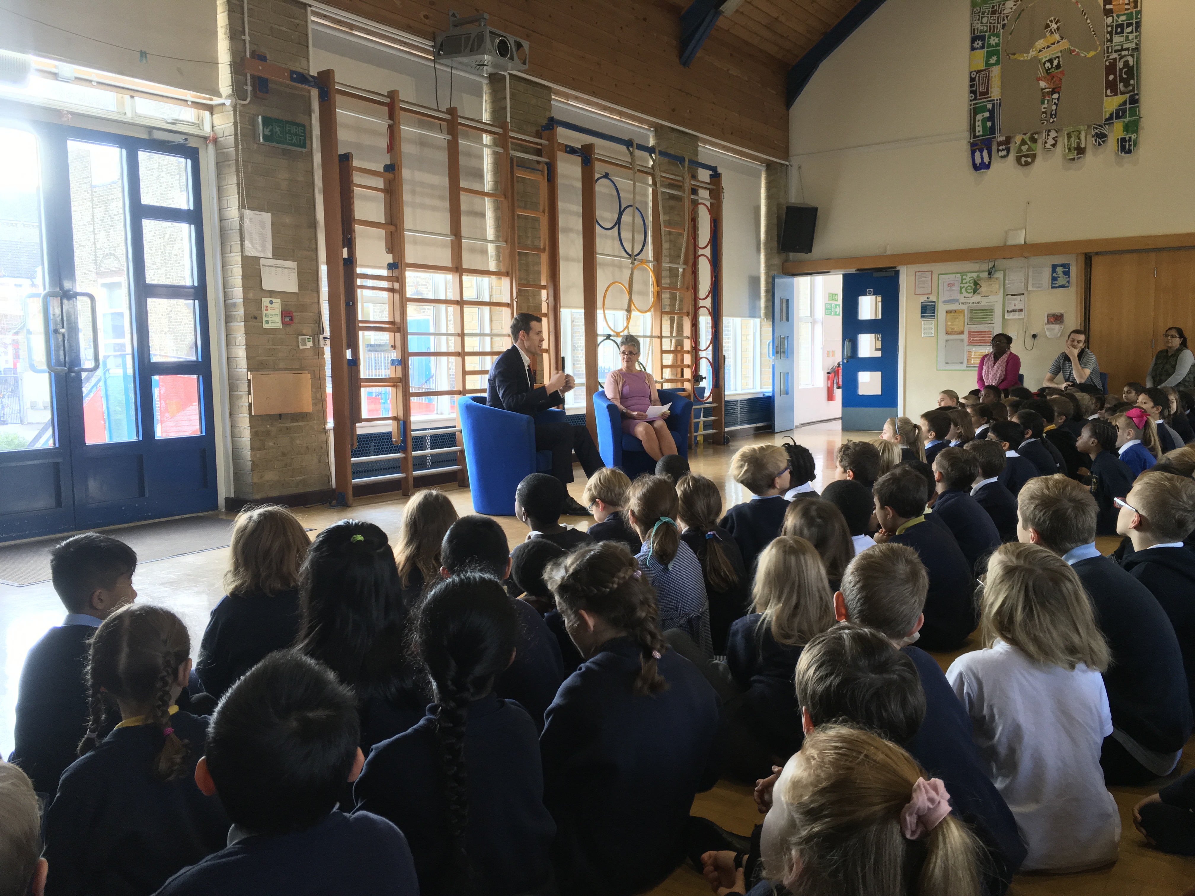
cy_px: 448
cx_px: 598
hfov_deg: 61.7
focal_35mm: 29
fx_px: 1001
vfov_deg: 48.2
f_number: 2.2
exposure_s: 1/33
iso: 64
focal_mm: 4.15
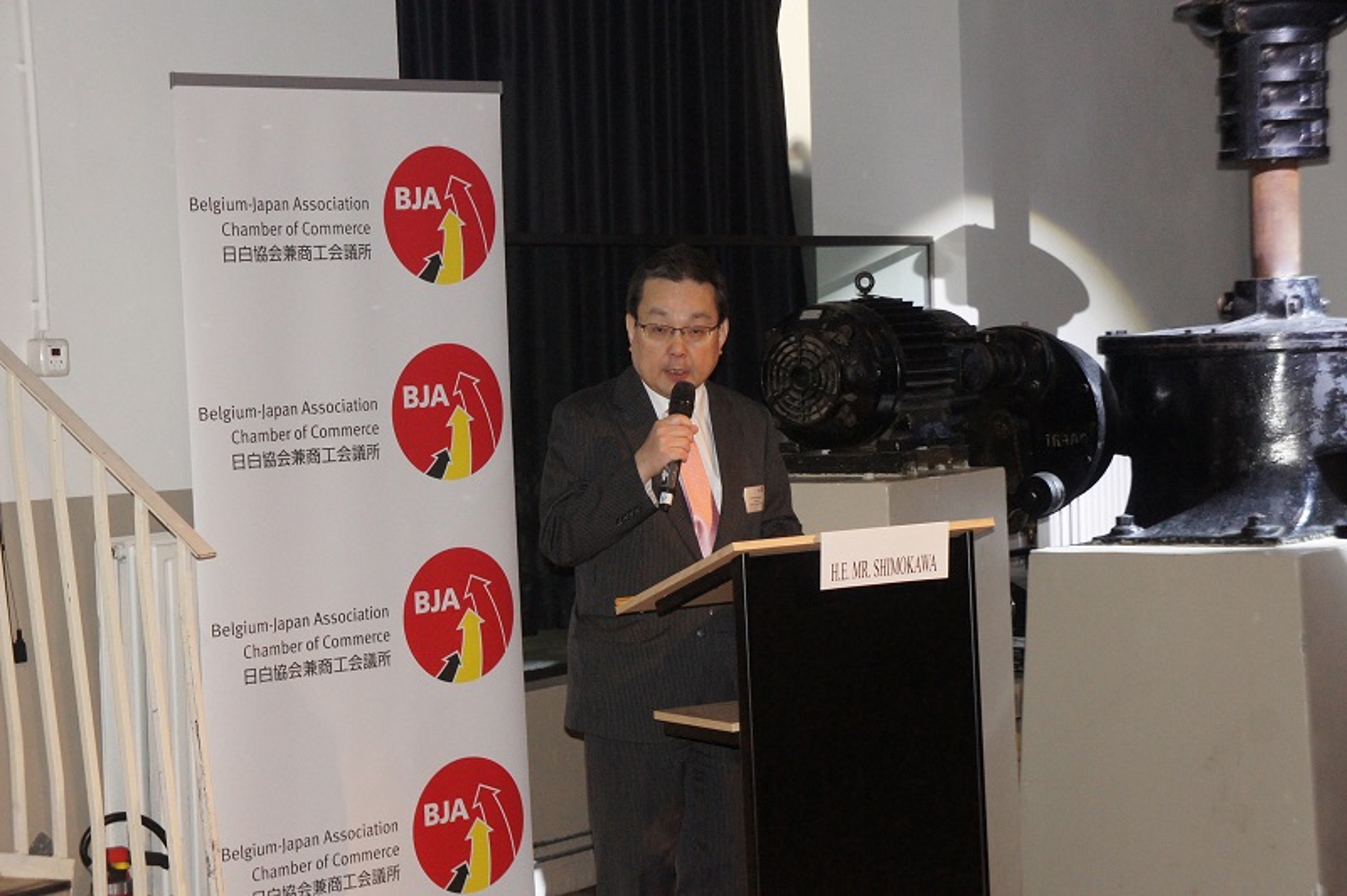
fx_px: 3084
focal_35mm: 82
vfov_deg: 16.5
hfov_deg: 24.6
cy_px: 448
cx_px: 674
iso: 1600
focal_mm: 55
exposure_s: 1/100
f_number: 5.6
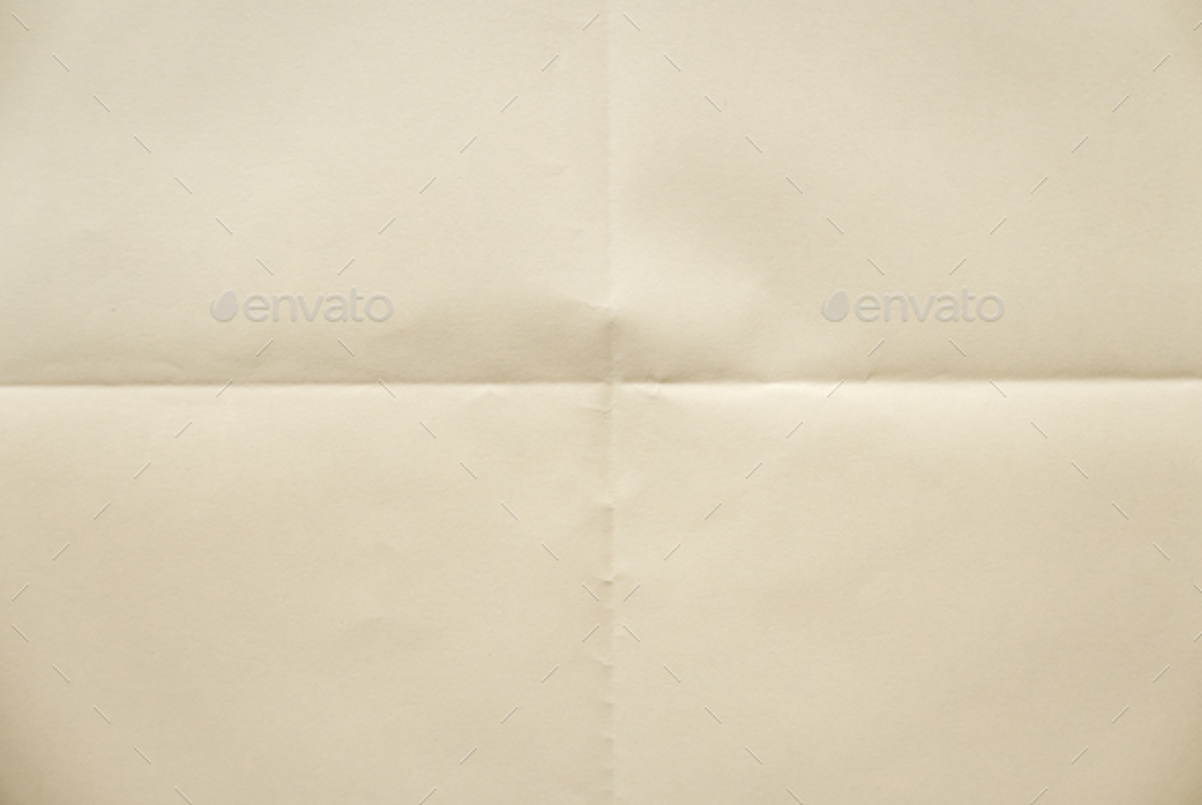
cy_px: 402
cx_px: 601
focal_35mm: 62
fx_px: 2073
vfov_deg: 22.0
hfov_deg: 32.3
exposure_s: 1/125
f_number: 2.8
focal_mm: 28.2
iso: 250
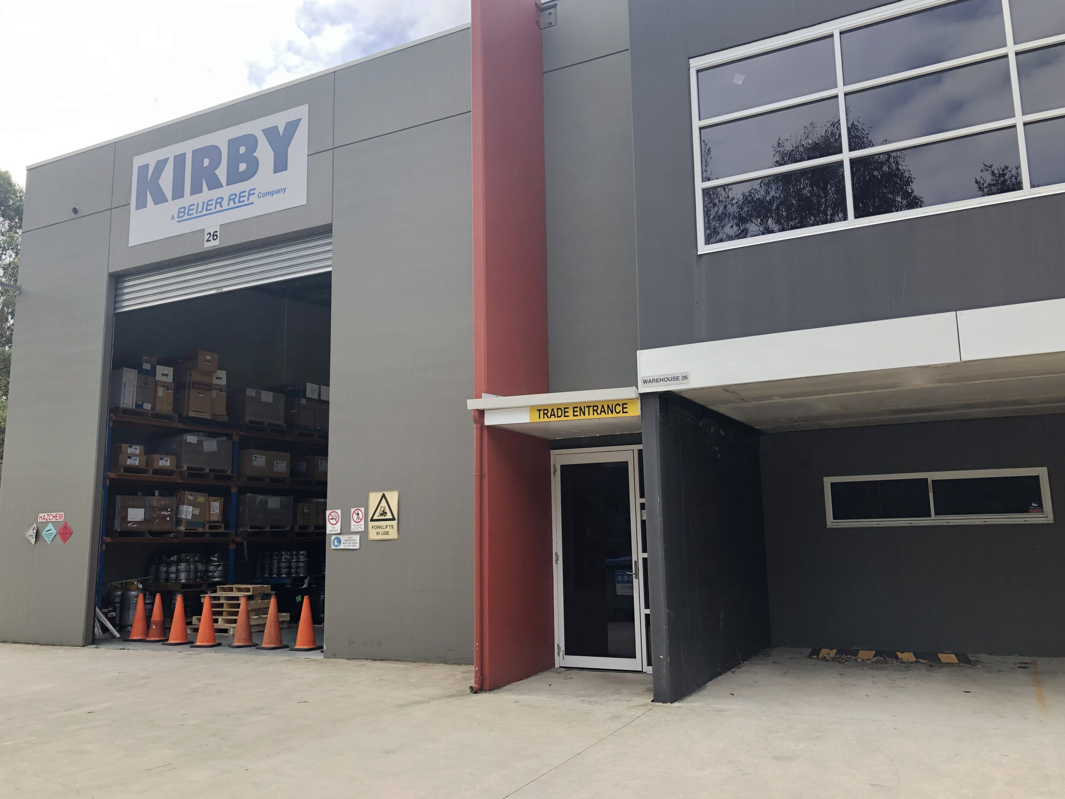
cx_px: 525
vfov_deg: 48.2
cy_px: 392
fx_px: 892
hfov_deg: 61.7
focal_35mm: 29
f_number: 1.8
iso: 20
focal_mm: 3.99
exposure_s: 1/607
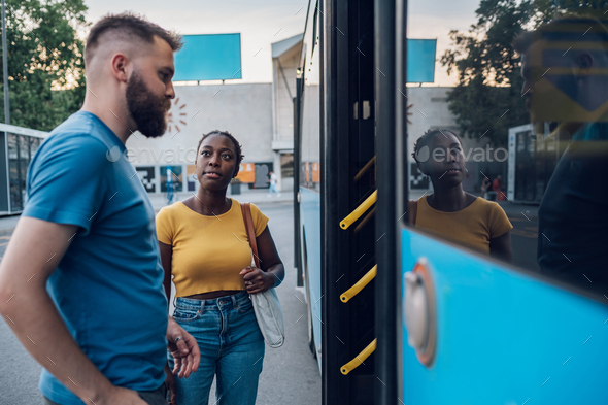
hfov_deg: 54.4
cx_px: 304
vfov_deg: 37.8
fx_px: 591
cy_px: 202
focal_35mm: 35
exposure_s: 1/320
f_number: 2.8
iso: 200
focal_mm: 35
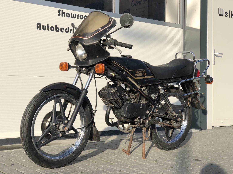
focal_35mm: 57
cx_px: 116
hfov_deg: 33.8
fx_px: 384
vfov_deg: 25.7
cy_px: 87
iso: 20
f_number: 2.8
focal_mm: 6.6
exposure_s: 1/500
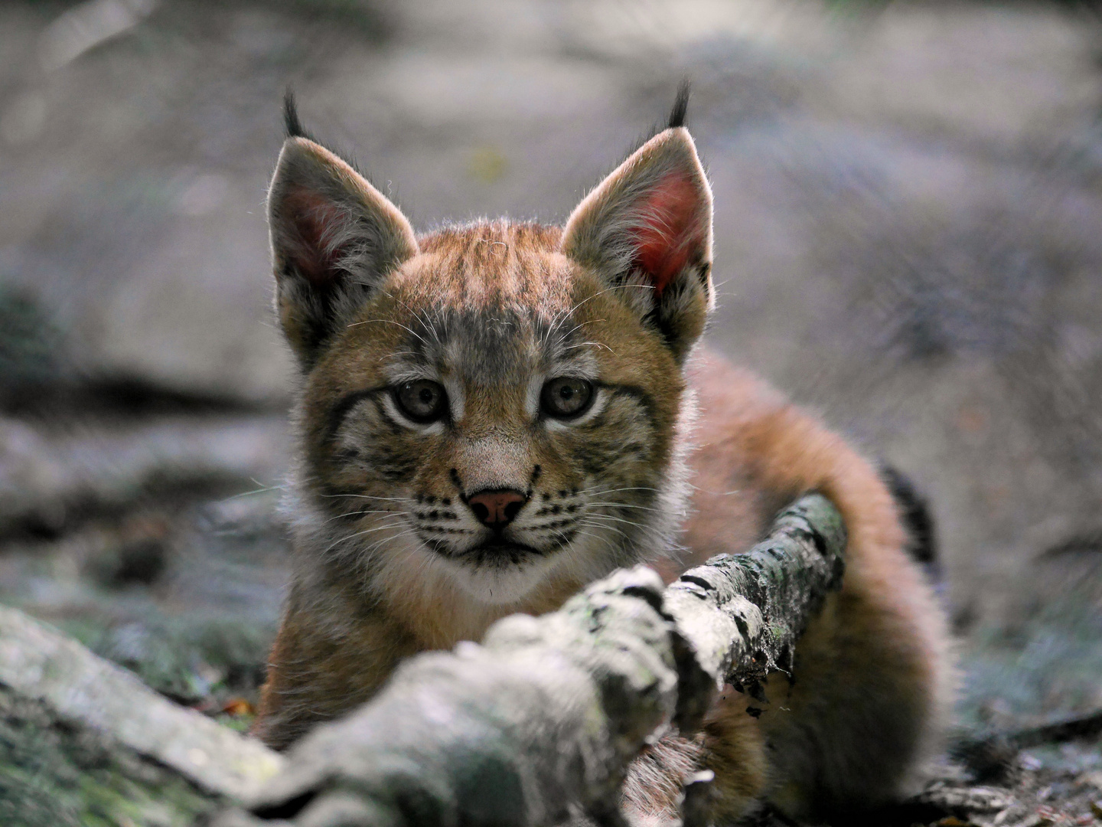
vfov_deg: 4.2
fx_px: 11270
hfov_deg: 5.6
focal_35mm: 354
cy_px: 414
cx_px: 551
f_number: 4.7
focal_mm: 177
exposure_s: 1/500
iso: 1600
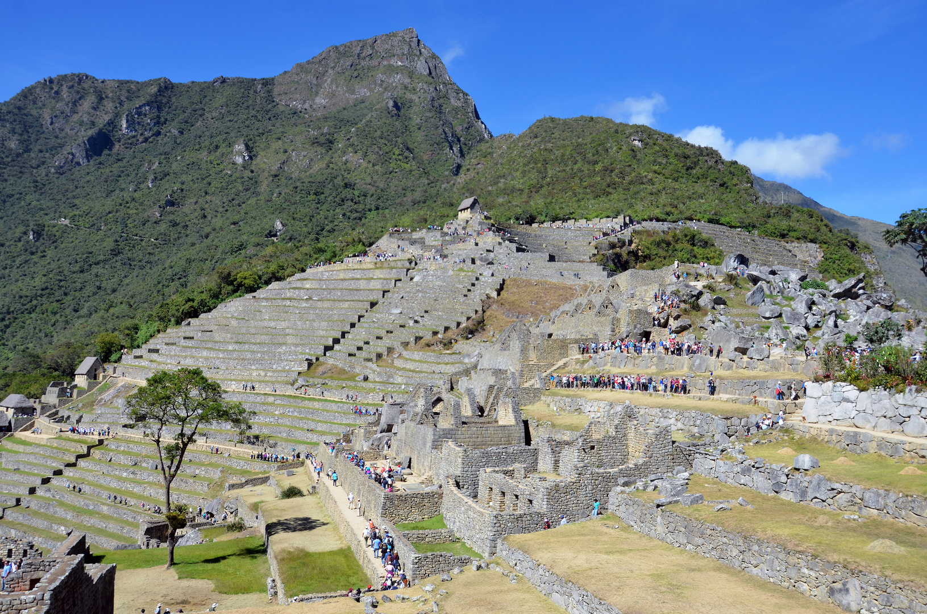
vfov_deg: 43.4
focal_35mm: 30
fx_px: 771
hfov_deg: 62.0
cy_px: 307
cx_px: 464
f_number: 8
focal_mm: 20
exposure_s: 1/250
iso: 110
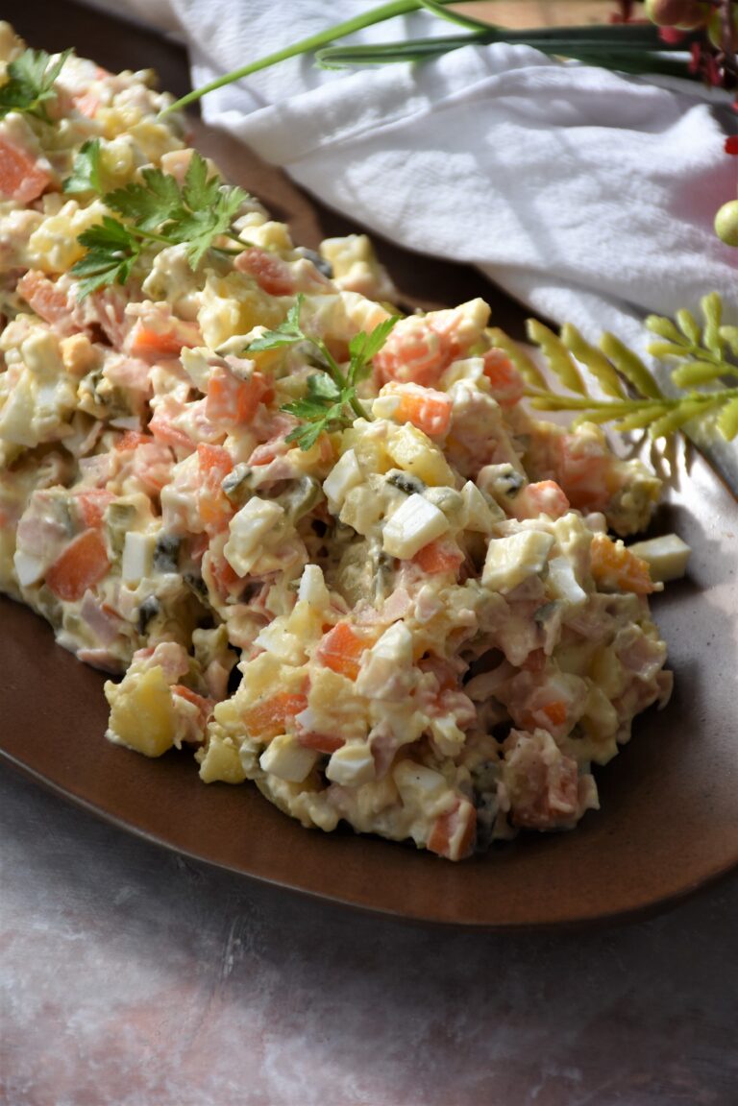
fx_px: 5350
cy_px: 553
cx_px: 369
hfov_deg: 7.9
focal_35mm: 174
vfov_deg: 11.8
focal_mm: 116
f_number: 5.6
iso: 200
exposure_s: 1/400
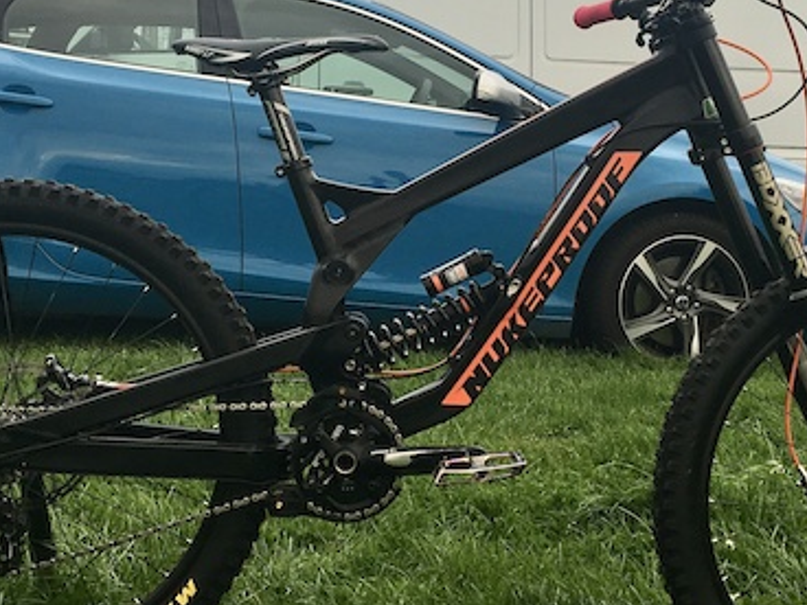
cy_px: 232
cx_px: 500
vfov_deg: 23.2
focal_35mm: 63
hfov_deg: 30.6
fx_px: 1469
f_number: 2.2
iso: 25
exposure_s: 1/120
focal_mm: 4.15
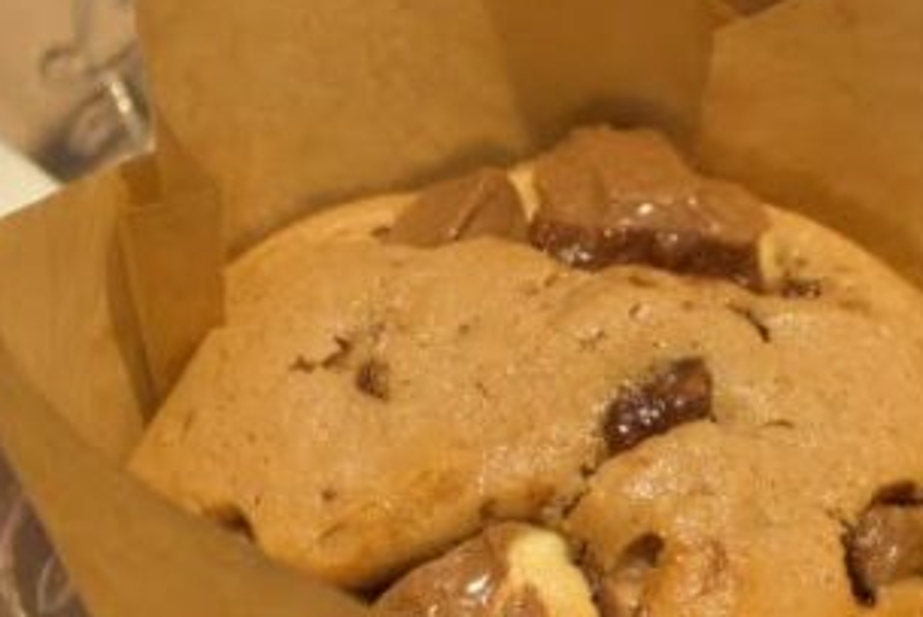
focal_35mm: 227
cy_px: 666
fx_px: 5823
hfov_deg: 9.0
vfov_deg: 6.0
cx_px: 1041
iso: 400
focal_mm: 30
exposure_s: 1/50
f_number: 4
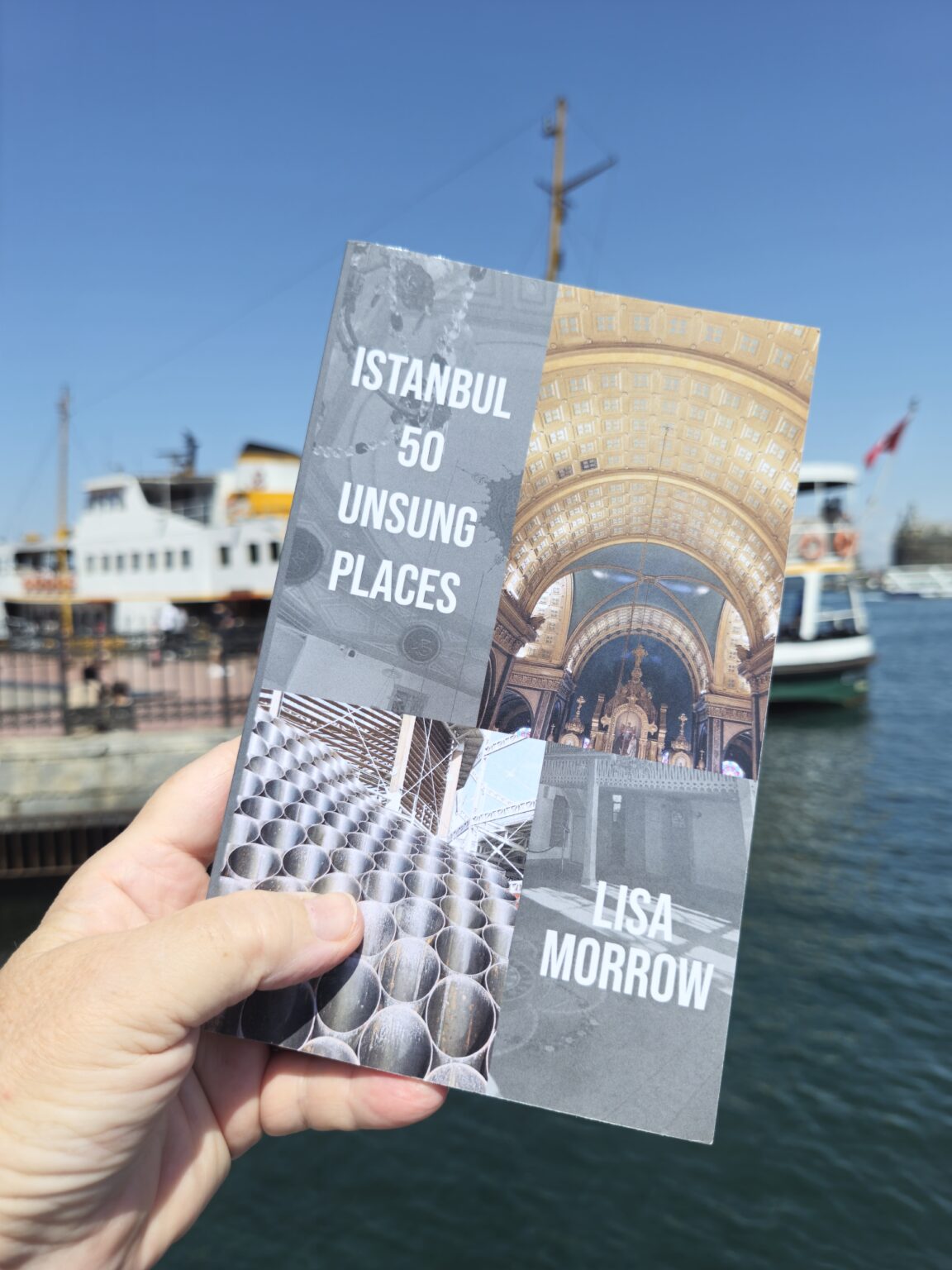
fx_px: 843
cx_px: 476
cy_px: 635
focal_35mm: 23
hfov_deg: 58.9
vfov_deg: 73.9
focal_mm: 5.54
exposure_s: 1/2664
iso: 50
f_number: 1.8
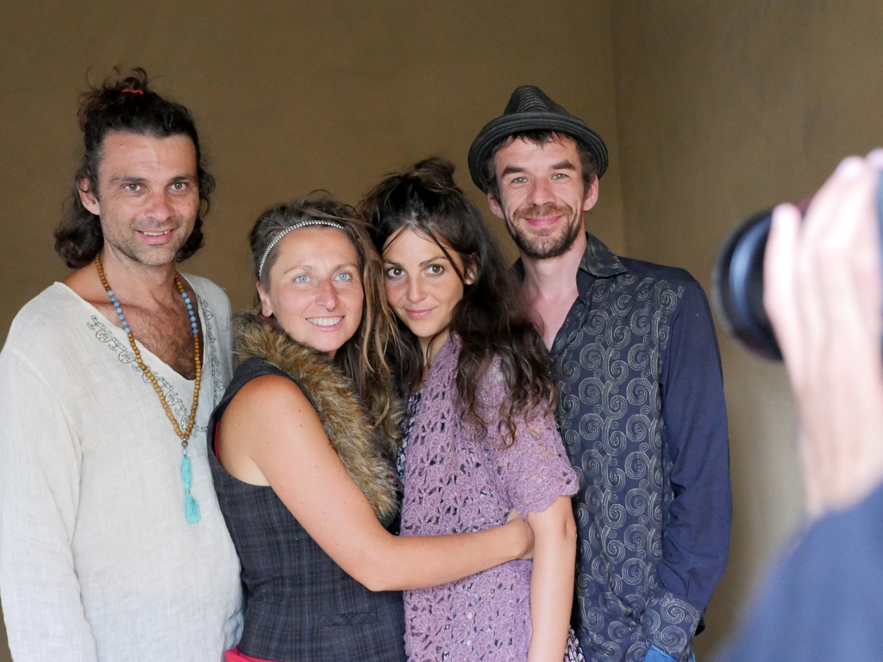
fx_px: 1250
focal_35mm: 49
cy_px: 331
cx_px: 442
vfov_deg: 29.7
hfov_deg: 38.9
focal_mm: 24
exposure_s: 1/25
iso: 3200
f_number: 2.8
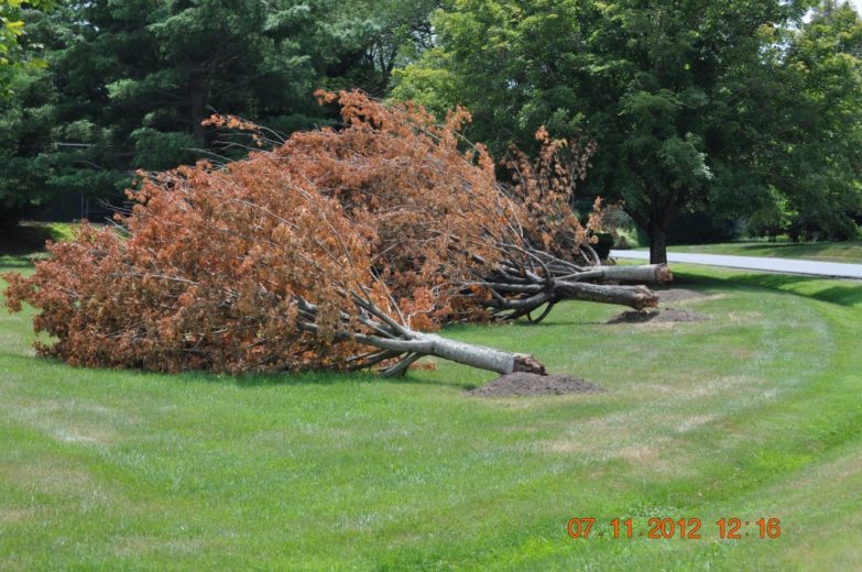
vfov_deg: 16.5
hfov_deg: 24.6
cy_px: 286
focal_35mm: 82
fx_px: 1973
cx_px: 431
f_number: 8
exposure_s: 1/250
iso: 200
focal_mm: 55
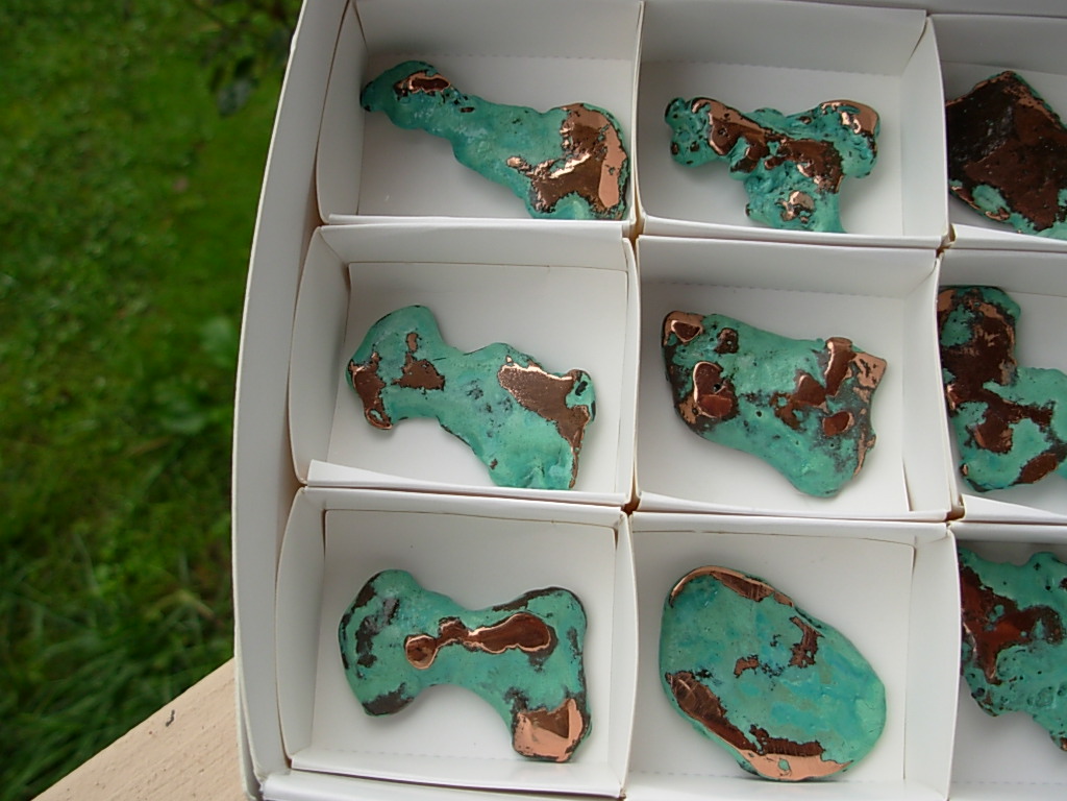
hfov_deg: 49.0
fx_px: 1171
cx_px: 534
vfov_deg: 37.7
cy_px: 400
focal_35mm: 38
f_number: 2.9
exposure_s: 1/470
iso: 50
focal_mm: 6.3
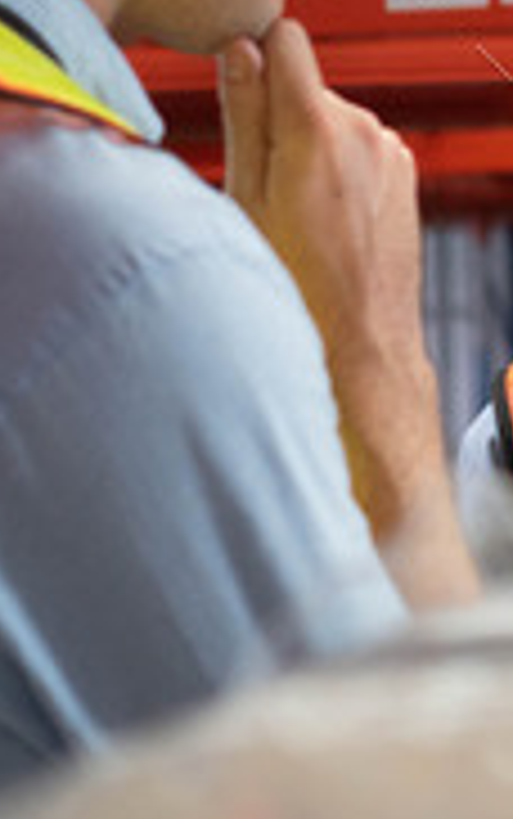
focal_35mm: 172
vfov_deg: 12.1
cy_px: 115
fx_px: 3841
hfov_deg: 7.4
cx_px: 878
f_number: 1.8
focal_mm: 25
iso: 250
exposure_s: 1/200
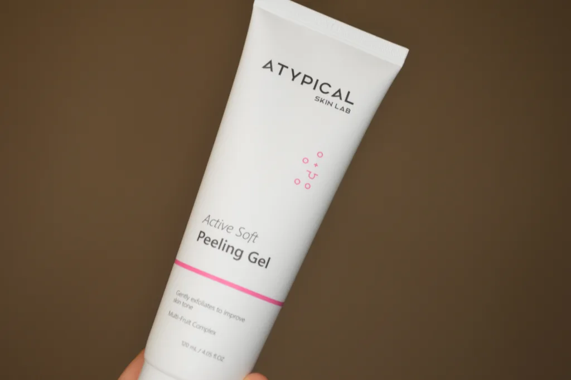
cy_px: 190
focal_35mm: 63
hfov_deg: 31.9
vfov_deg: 21.5
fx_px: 998
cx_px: 286
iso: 400
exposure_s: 1/20
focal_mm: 42
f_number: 5.3
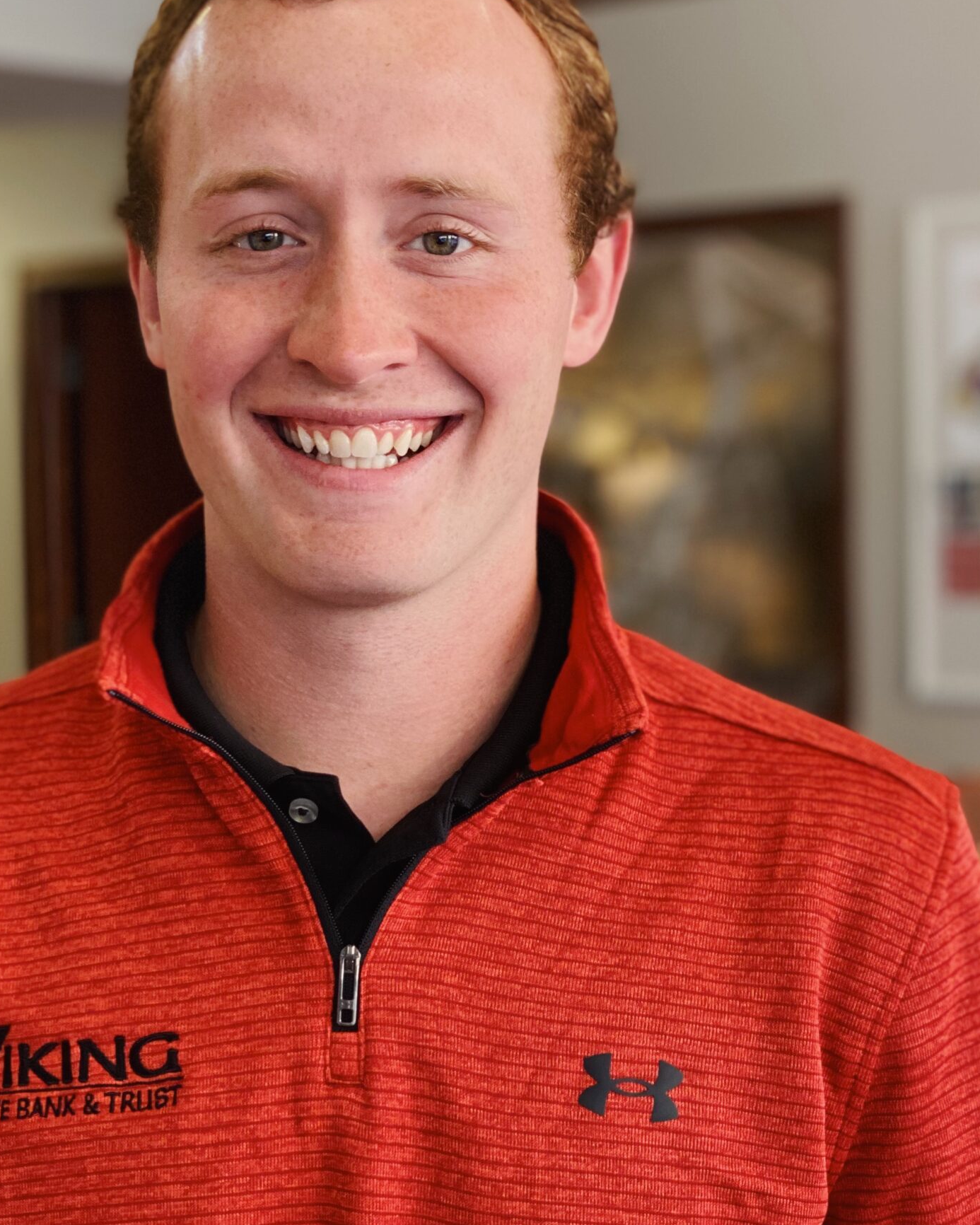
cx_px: 389
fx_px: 2719
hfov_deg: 20.4
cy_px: 581
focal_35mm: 75
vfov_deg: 25.4
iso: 125
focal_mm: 6
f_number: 2
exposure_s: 1/60
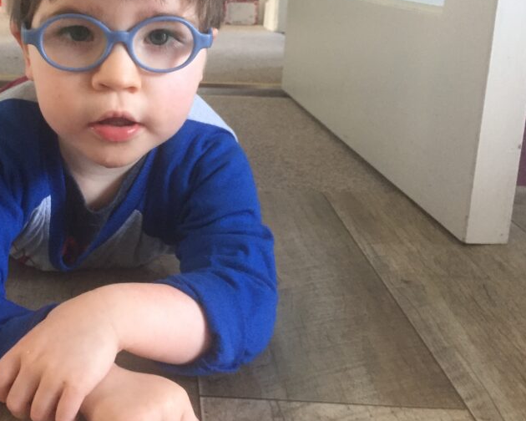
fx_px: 716
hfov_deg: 39.2
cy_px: 134
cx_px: 127
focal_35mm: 46
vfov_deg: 32.4
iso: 250
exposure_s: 1/24
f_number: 2.2
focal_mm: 4.15
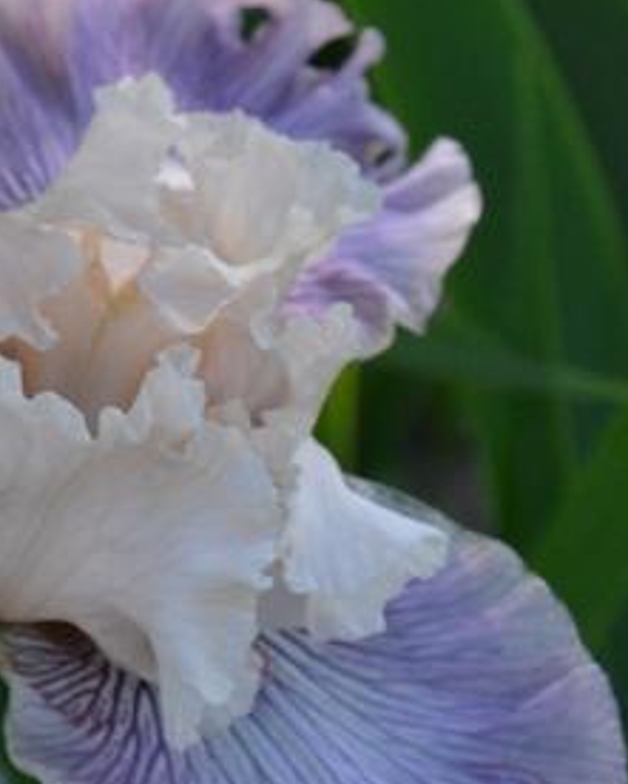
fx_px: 5689
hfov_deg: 6.3
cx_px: -234
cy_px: 88
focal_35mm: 245
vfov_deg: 7.9
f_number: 4.8
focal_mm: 48
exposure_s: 1/640
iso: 800
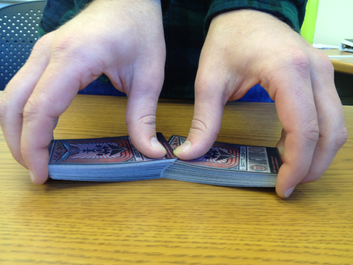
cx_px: 176
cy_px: 132
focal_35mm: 35
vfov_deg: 40.7
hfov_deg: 52.6
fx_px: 357
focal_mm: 4.28
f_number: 2.4
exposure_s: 1/20
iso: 50
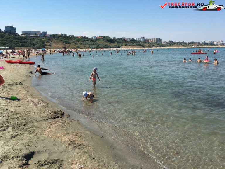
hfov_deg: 61.7
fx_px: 188
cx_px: 112
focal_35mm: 29
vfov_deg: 48.2
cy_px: 84
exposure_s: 1/2137
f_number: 2.2
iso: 25
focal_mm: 4.15
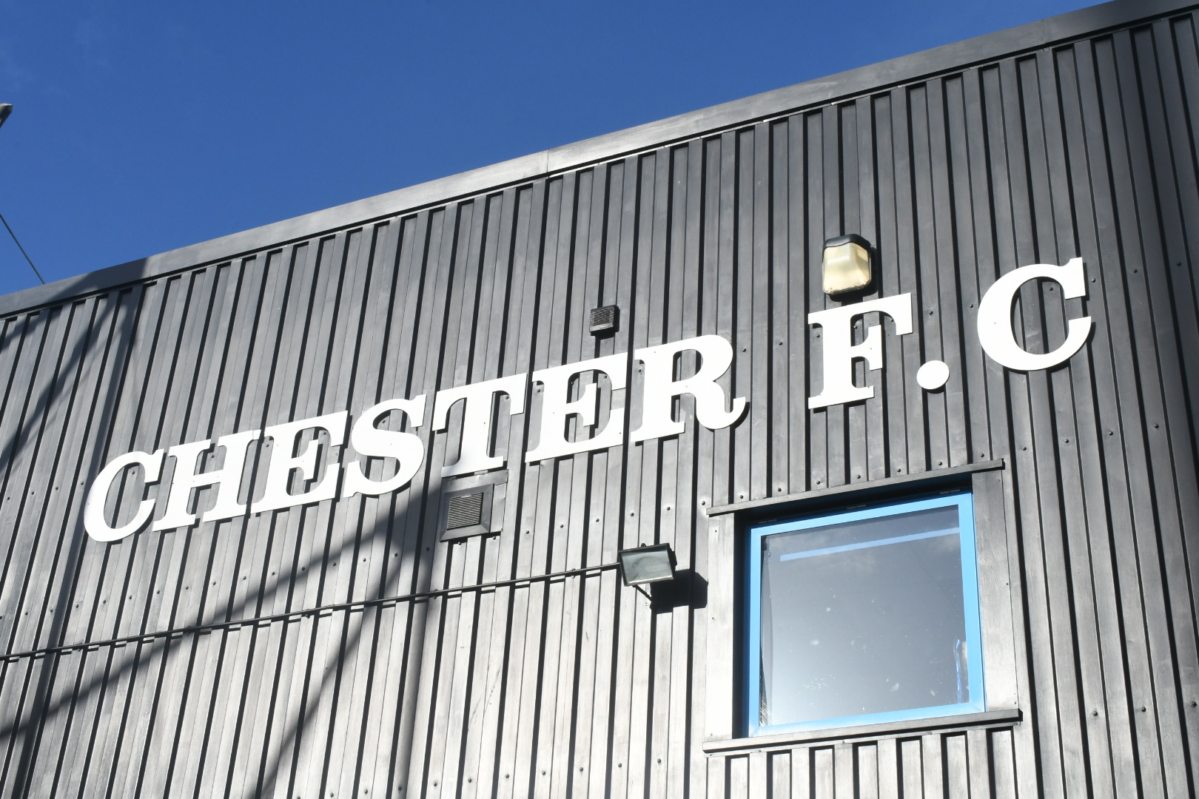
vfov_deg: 26.5
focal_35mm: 51
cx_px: 600
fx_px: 1698
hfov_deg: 38.9
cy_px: 400
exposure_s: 1/400
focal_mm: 34
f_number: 29
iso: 900
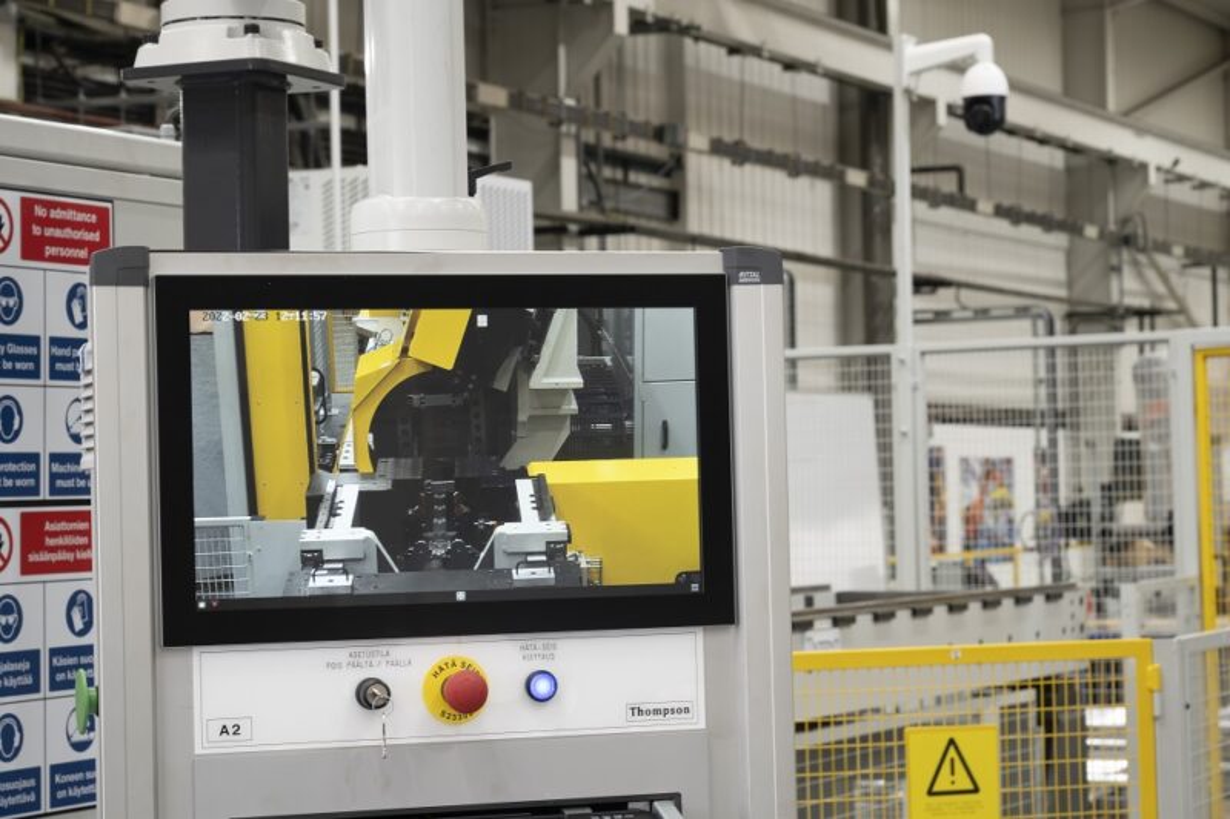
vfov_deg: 14.9
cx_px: 615
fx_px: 3142
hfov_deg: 22.1
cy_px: 410
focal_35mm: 92
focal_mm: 92
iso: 100
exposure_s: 1/2
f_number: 11
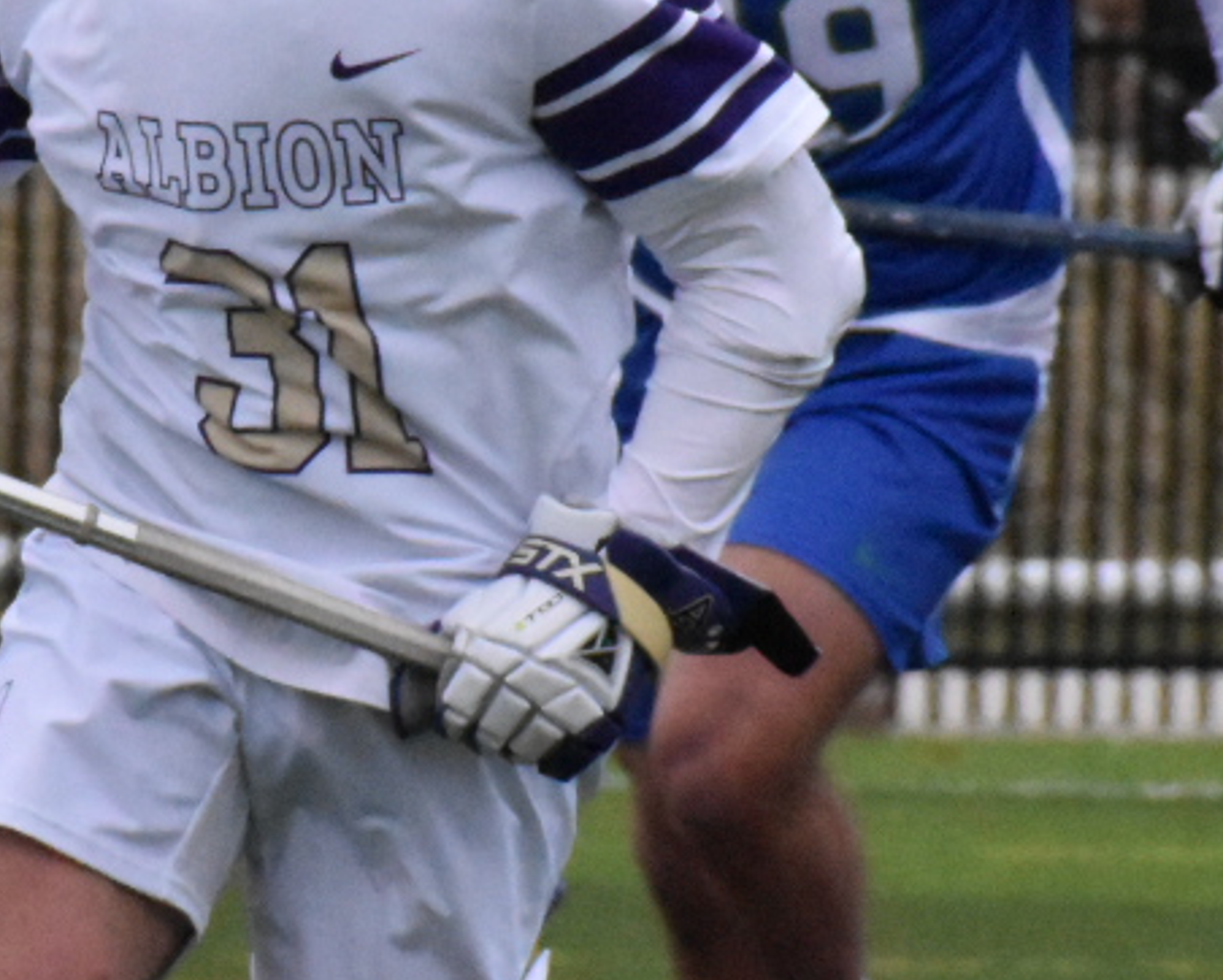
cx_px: 60
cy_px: 441
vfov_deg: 1.0
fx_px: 54788
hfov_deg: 1.3
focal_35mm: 1513
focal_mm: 300
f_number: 14
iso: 8000
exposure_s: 1/3200
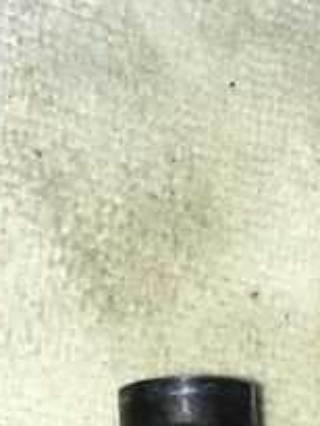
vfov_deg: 15.6
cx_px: 332
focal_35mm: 113
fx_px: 1391
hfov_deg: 12.9
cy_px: 694
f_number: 2.2
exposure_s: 1/96
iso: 25
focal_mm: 4.15
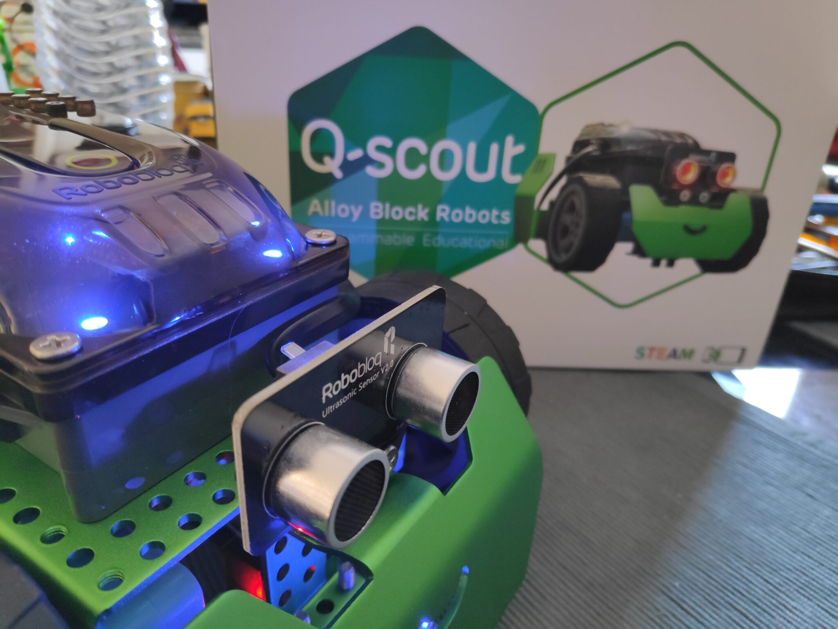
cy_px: 314
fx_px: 484
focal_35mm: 20
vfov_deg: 66.0
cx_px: 419
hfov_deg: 81.7
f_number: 1.9
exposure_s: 1/50
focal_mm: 3.94
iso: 562
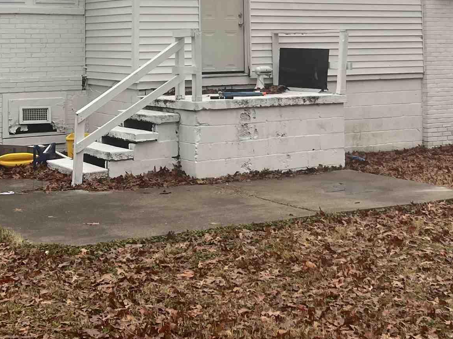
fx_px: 903
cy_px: -8
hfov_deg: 28.1
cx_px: 265
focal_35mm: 69
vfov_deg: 20.5
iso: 40
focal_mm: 5.1
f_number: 1.6
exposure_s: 1/121
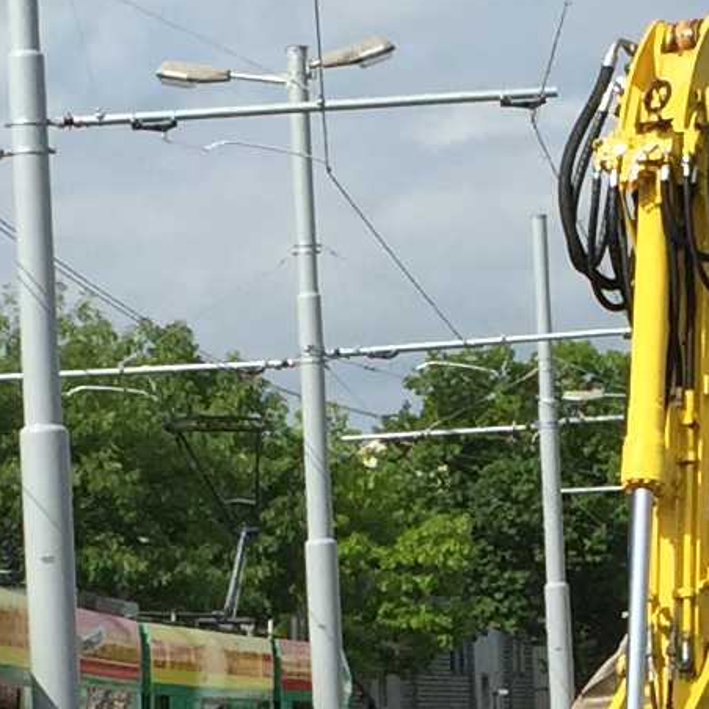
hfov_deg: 9.4
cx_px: 538
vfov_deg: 9.4
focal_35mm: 185
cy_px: 809
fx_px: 4287
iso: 32
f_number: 2.2
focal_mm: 4.15
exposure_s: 1/2198
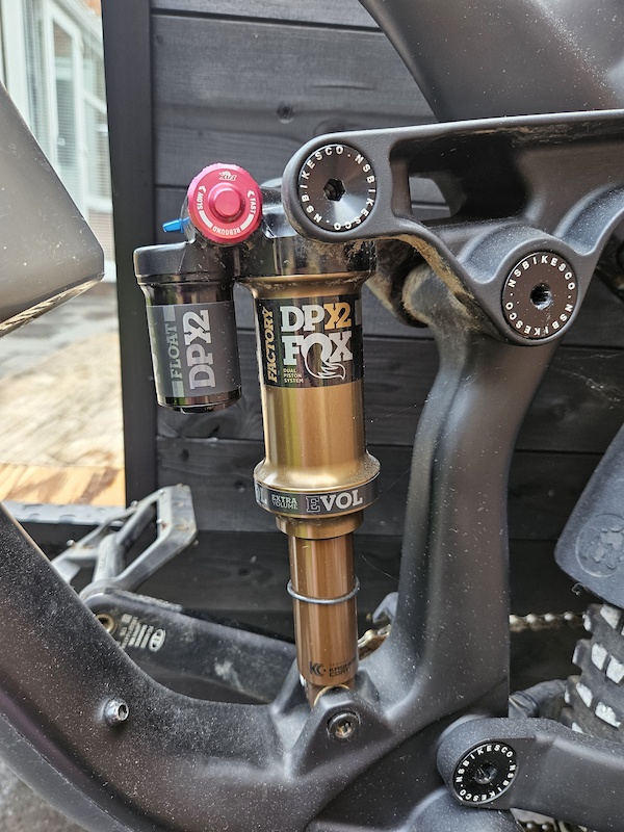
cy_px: 416
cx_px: 312
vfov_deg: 73.9
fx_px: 553
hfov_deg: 58.9
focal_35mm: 23
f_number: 1.8
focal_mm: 5.4
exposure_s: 1/100
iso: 200
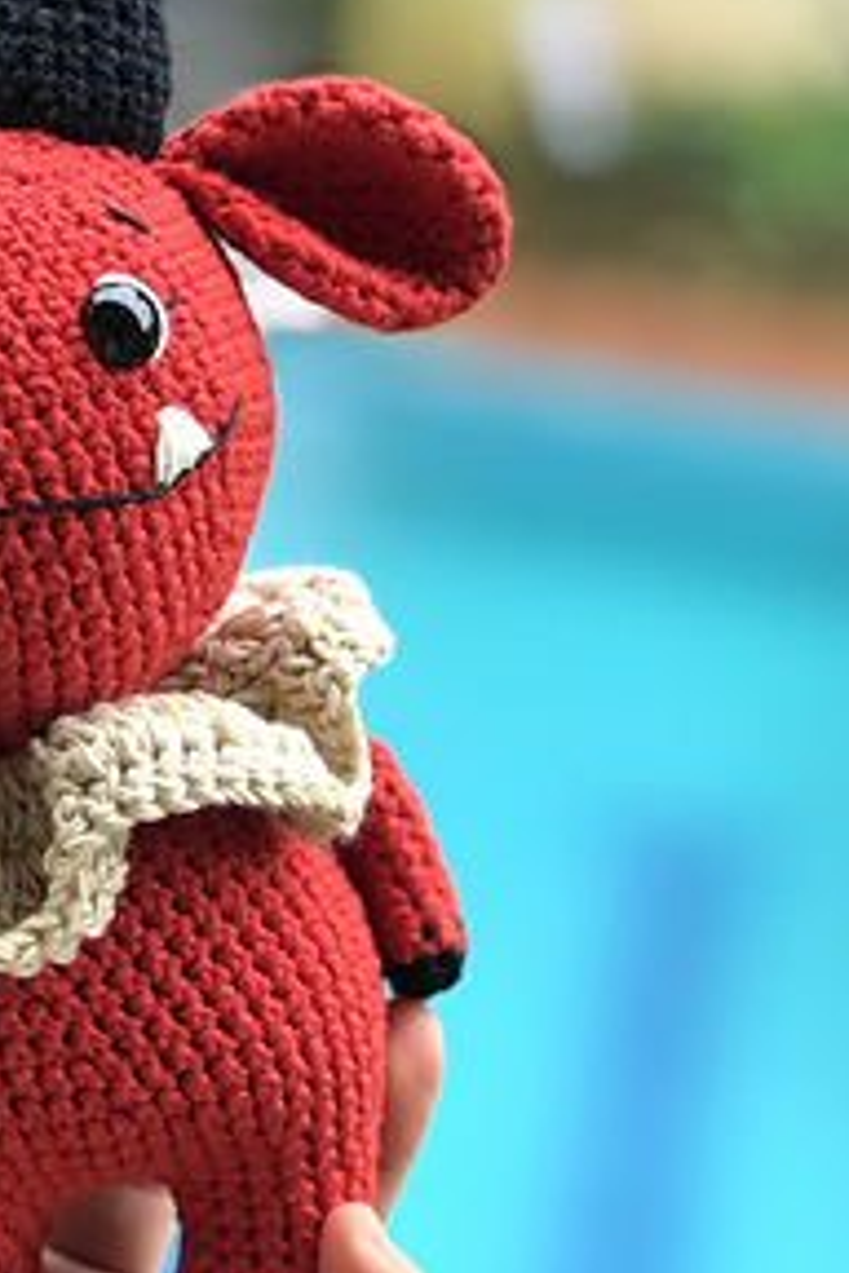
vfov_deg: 19.8
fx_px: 3643
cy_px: 579
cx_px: 139
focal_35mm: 103
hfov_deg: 13.2
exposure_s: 1/100
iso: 25
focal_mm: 6.6
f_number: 2.8
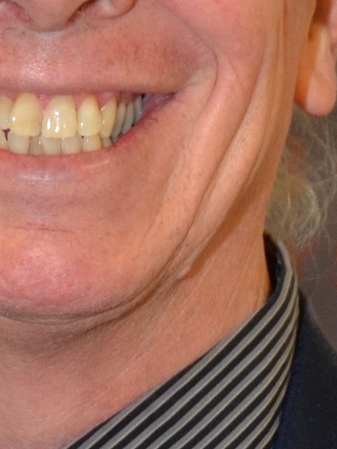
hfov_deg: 6.0
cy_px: 867
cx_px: -1
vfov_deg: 7.7
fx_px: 3207
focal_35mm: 247
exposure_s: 1/60
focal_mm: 26
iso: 800
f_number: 4
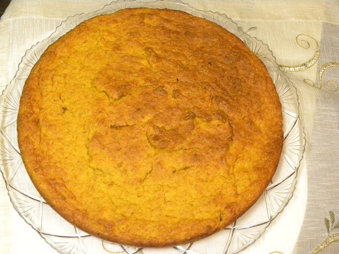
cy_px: 127
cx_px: 170
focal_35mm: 52
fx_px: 509
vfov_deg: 28.0
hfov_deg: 36.8
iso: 400
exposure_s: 1/20.8
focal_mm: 9.2
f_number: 3.5
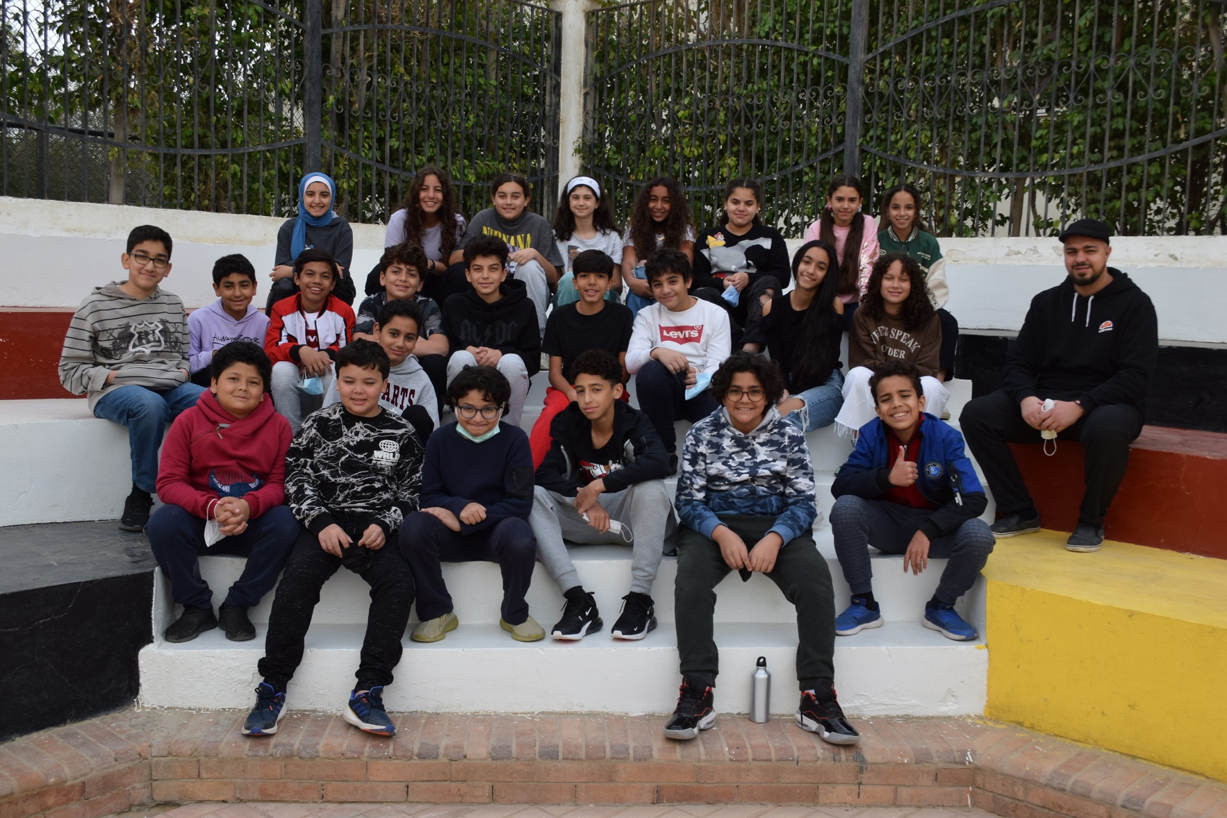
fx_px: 1227
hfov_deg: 53.1
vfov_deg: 36.9
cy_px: 409
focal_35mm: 36
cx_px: 614
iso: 280
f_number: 8
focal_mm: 24
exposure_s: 1/250
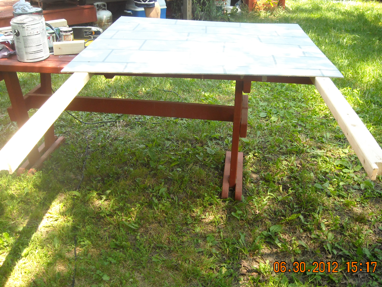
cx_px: 187
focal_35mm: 38
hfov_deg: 49.0
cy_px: 144
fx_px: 419
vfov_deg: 37.7
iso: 200
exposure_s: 1/184
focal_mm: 5.7
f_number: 2.8
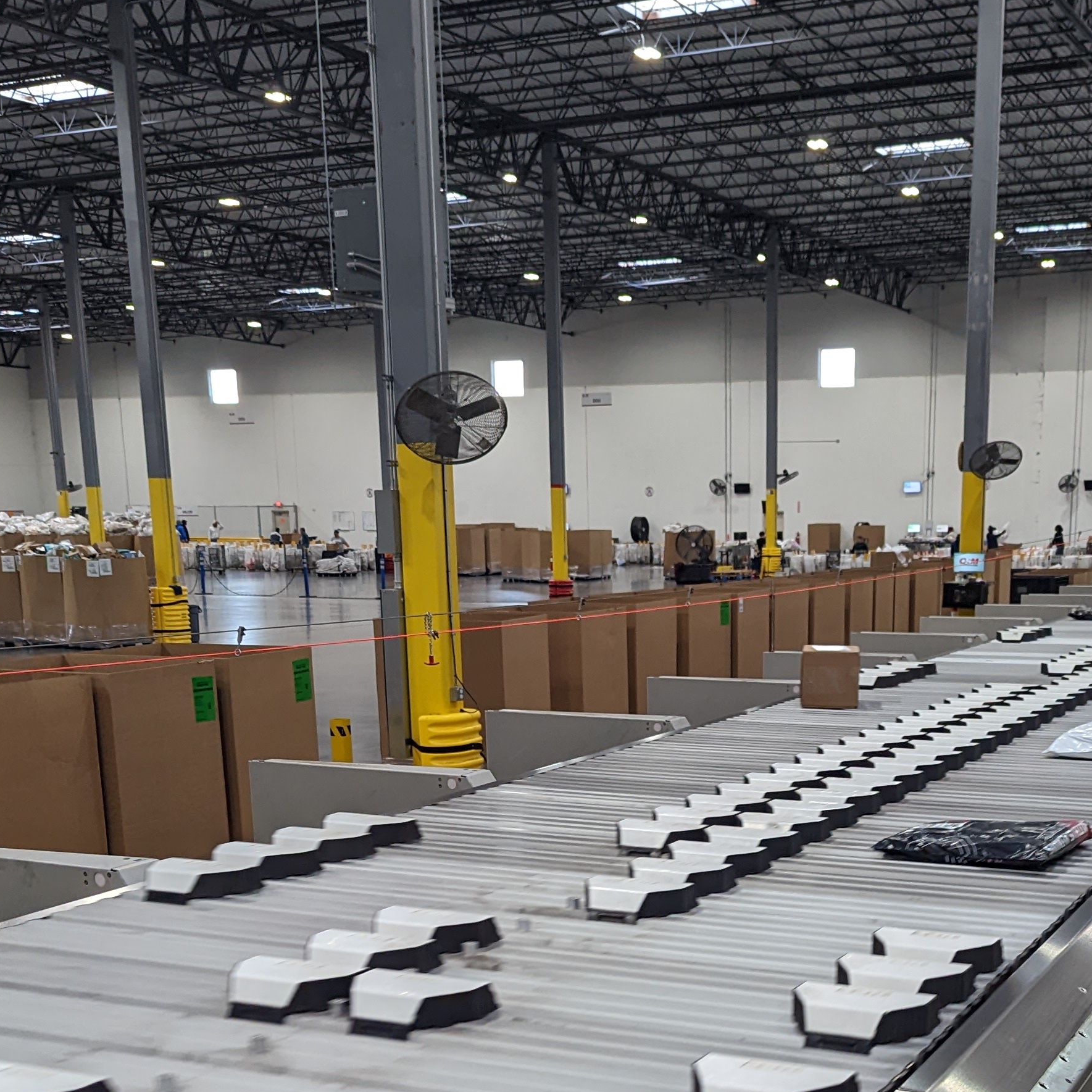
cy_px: 956
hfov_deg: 34.3
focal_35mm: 49
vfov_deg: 33.1
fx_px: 1749
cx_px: 734
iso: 154
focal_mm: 6.81
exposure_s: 1/120
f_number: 1.85
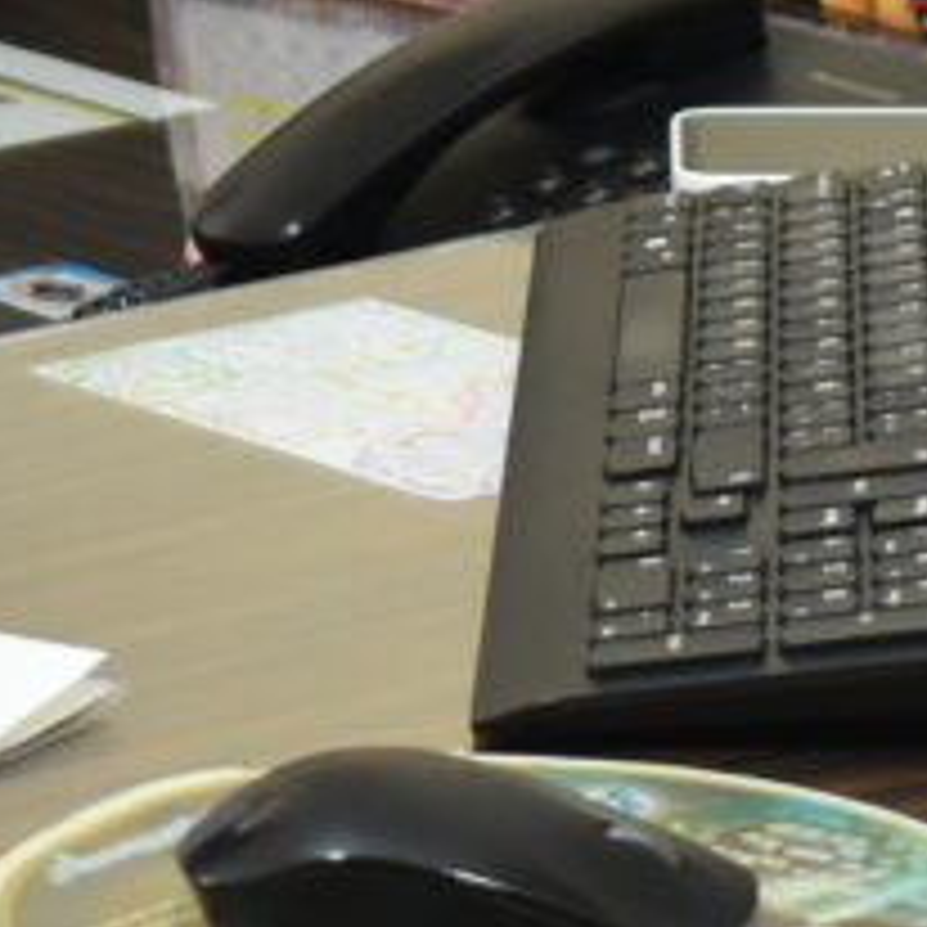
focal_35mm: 247
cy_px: -220
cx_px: -405
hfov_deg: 7.0
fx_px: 7484
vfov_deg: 7.0
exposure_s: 1/30
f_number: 4
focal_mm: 26
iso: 500
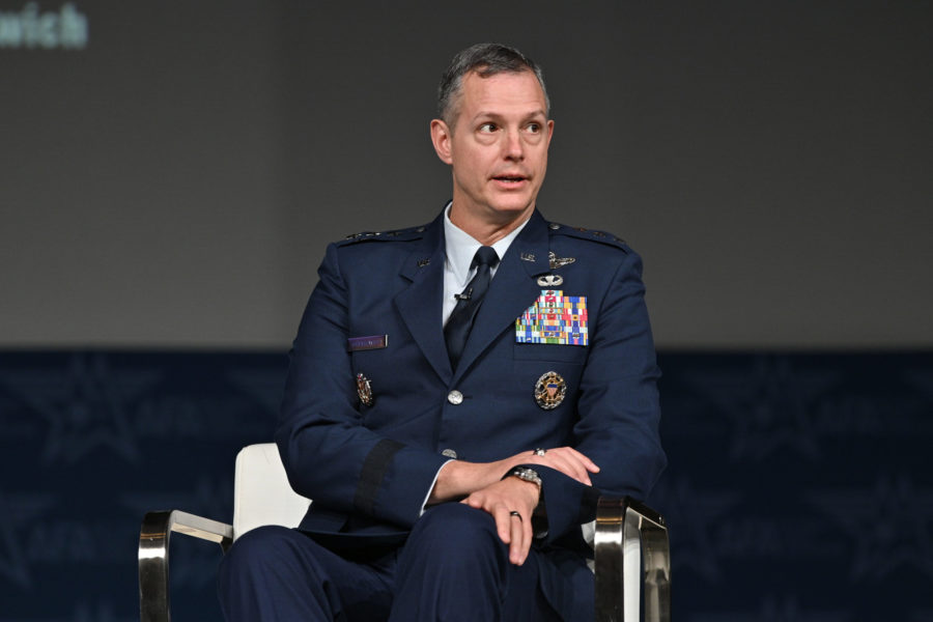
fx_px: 5248
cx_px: 466
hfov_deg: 10.2
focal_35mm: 202
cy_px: 311
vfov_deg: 6.8
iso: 800
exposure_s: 1/320
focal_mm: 135
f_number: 2.8
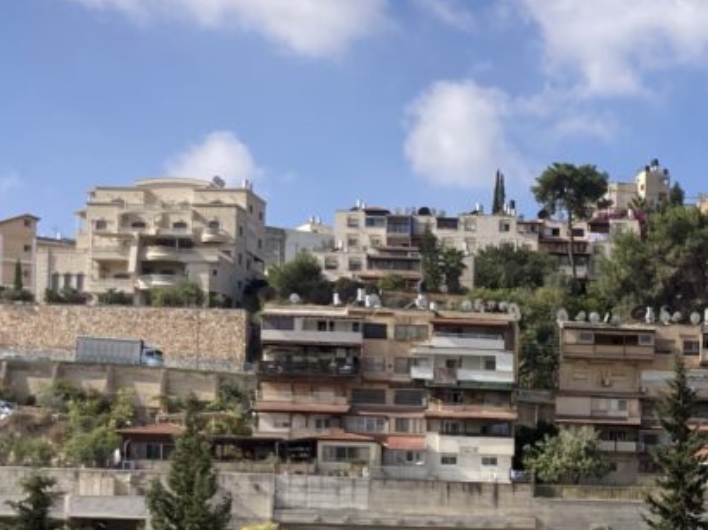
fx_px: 1676
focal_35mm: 82
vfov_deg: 17.3
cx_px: 770
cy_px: 596
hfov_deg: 22.6
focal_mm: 3.99
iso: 20
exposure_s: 1/1715
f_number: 1.8
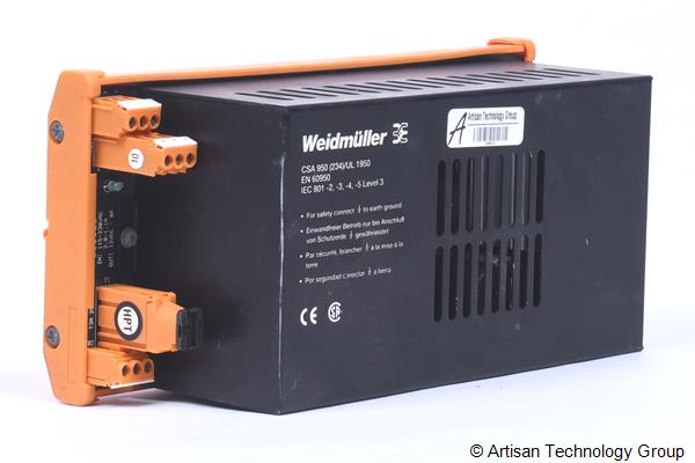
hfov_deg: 28.1
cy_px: 232
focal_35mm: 72
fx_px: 1390
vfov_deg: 18.9
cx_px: 348
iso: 200
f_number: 16
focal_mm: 48
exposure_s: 1/200
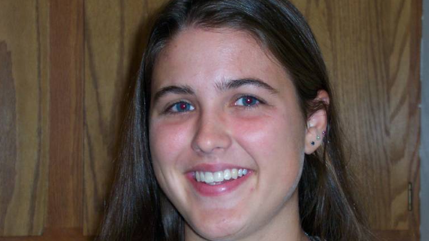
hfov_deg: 19.3
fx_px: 1263
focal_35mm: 111
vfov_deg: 10.9
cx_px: 214
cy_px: 133
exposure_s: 1/90
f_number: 4.7
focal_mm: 21.2
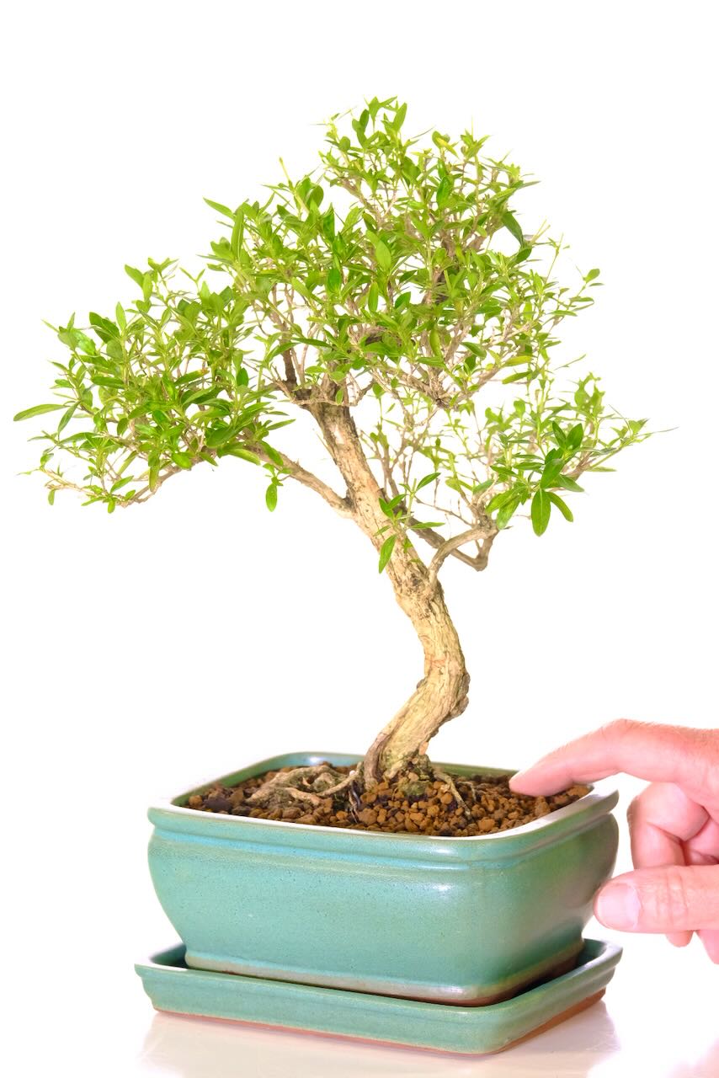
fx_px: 4491
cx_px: 360
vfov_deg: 13.7
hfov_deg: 9.2
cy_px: 539
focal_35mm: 150
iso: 2500
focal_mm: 99.8
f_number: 8
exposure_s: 1/15
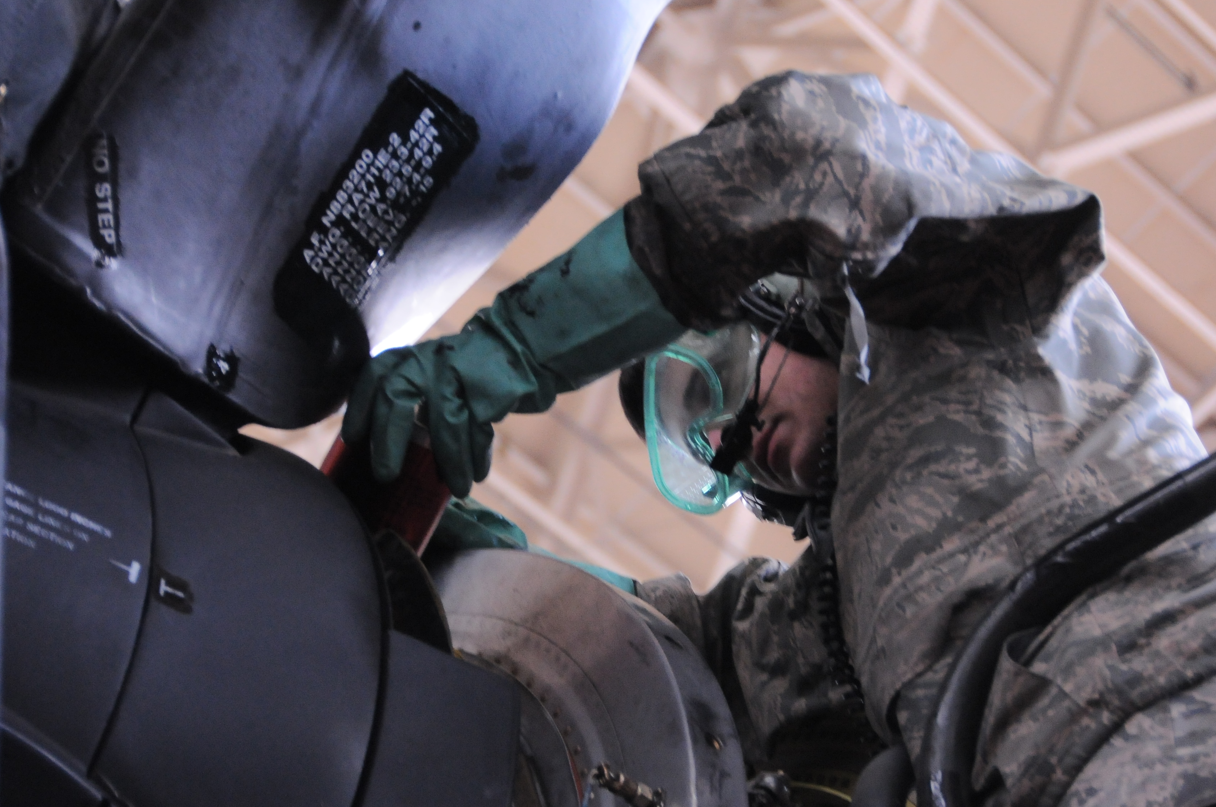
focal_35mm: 152
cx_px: 650
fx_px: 5128
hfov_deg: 13.5
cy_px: 510
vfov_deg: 9.0
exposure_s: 1/160
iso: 1250
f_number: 5
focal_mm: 80
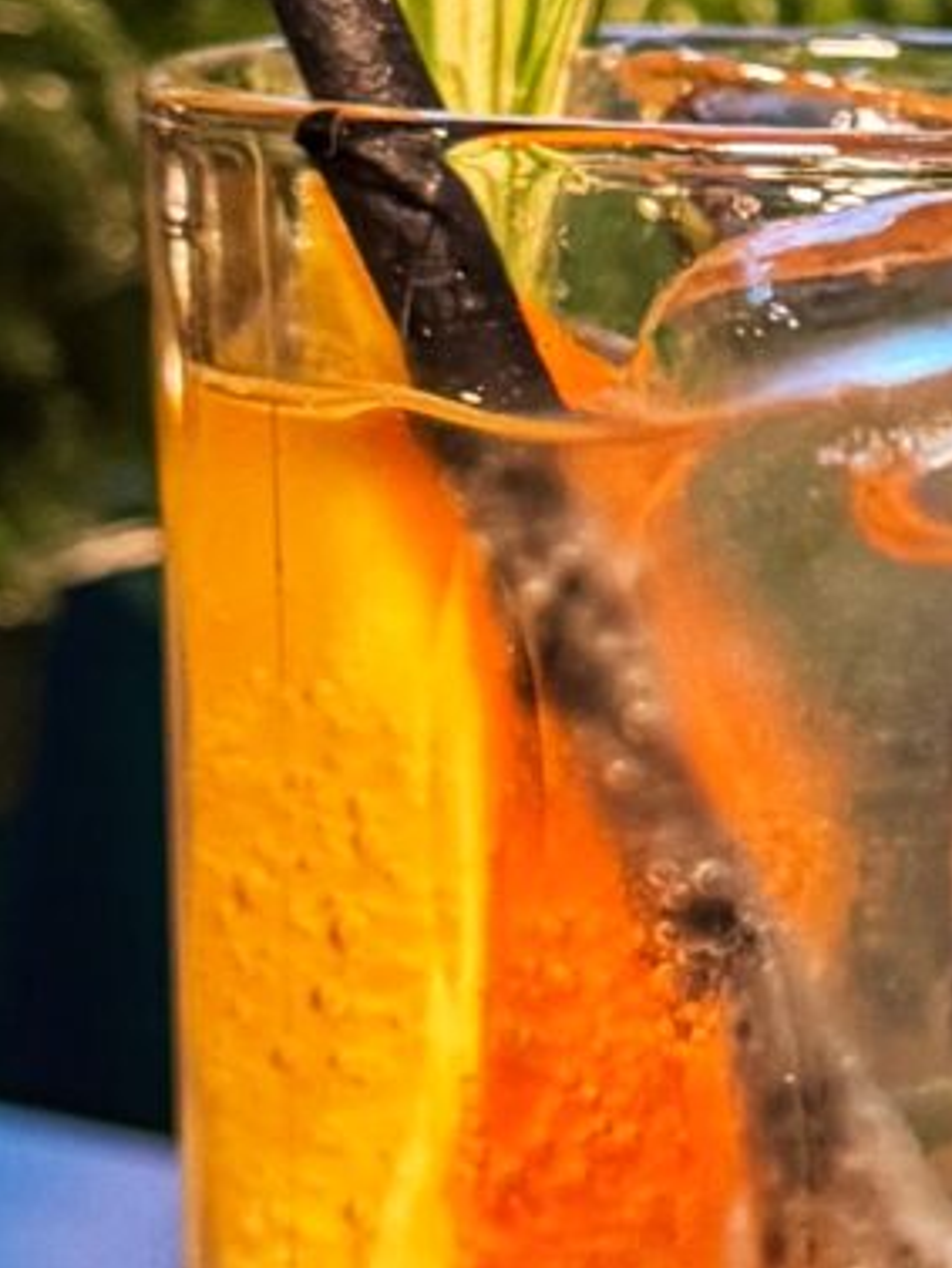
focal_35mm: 163
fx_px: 5974
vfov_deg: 12.1
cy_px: 464
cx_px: 1554
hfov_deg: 8.8
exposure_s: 1/60
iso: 500
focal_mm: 6.76
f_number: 1.78
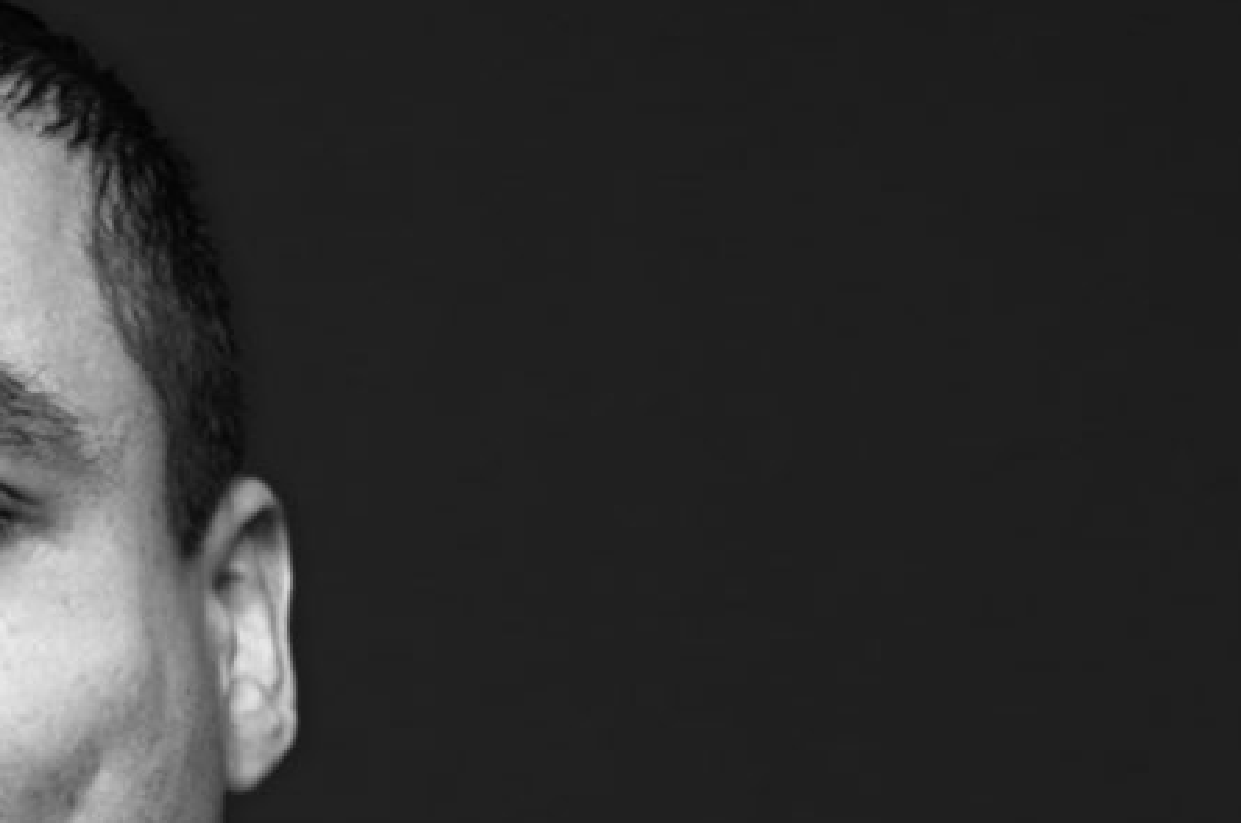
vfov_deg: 6.1
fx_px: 7713
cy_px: 737
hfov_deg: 9.2
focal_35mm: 224
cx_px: 145
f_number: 14
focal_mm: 65
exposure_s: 1/125
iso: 200
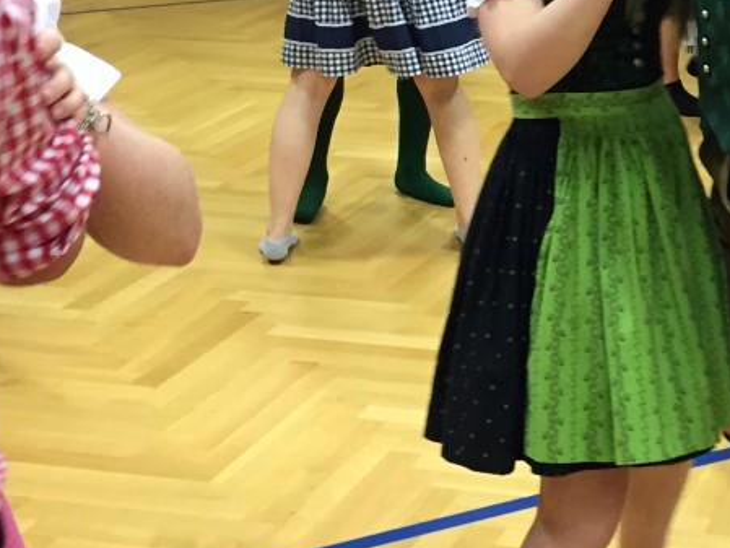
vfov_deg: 15.4
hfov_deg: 20.3
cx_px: 766
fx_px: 1962
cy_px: -96
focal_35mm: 93
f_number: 2.2
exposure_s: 1/33
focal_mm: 4.15
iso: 64
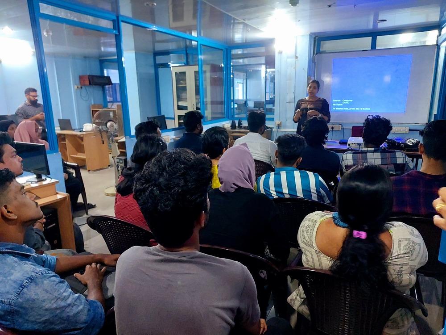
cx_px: 223
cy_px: 168
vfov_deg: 58.9
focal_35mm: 23
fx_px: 296
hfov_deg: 73.9
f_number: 1.8
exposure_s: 1/25
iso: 800
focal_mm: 5.06
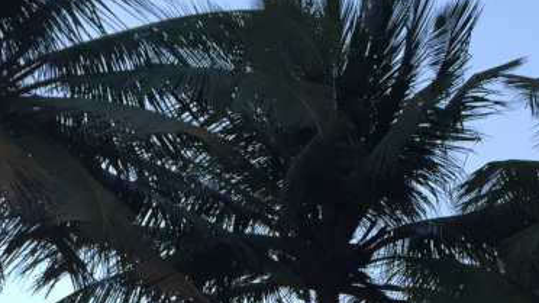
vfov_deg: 11.0
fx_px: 1457
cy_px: 554
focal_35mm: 102
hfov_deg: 20.8
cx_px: 381
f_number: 2.2
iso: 32
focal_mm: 4.15
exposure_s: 1/30
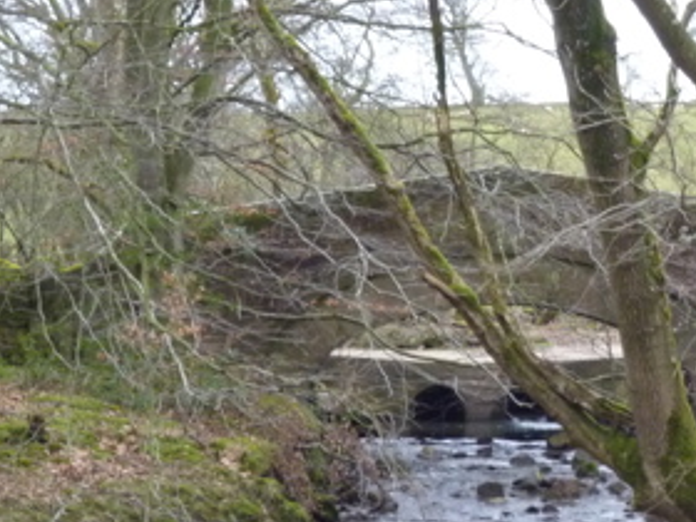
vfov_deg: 10.3
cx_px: 623
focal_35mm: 144
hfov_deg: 13.6
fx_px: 2895
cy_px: 353
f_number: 5.4
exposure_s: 1/30
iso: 400
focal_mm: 13.9
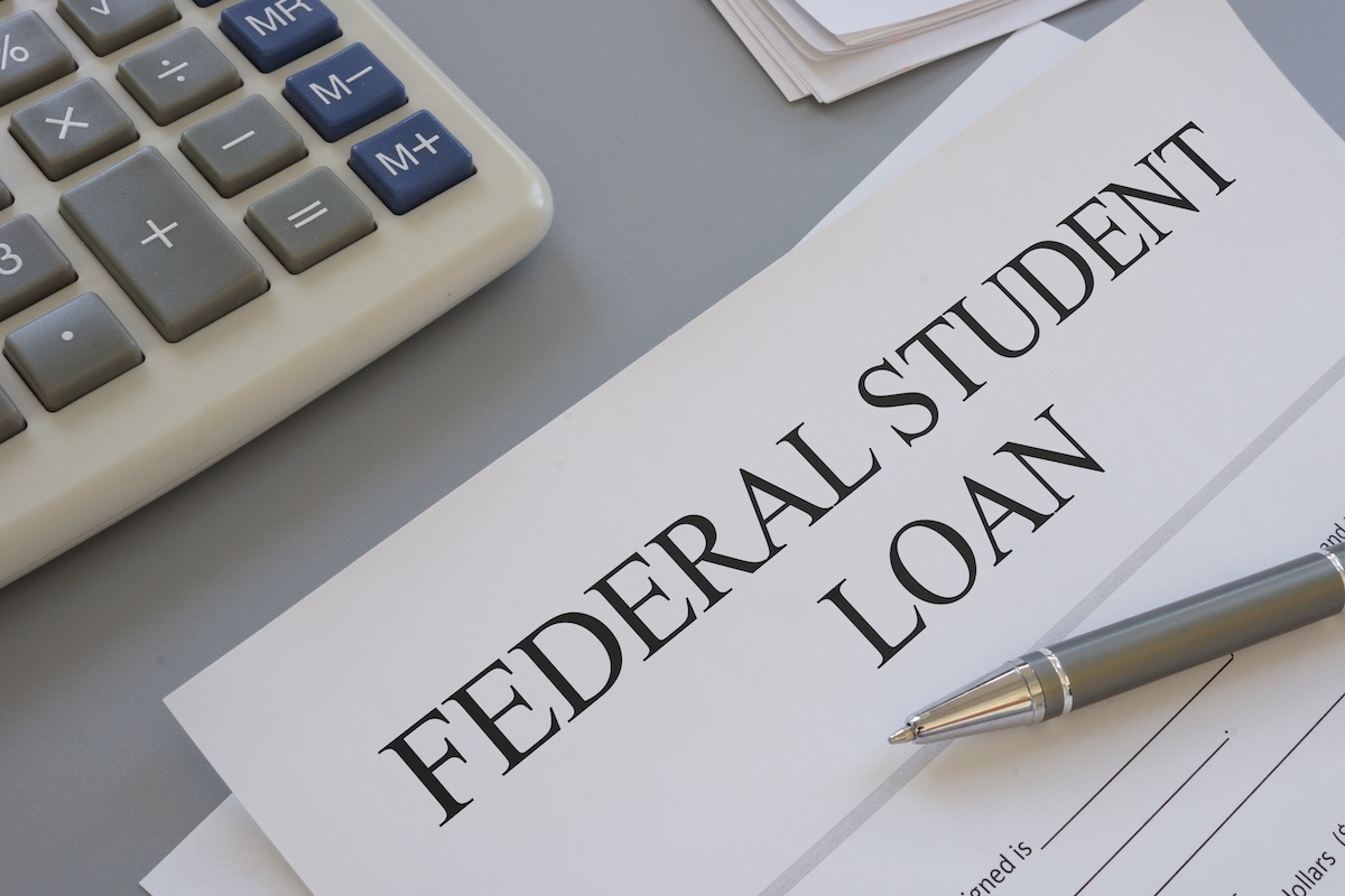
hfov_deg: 43.6
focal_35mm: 45
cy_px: 448
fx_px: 1681
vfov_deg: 29.9
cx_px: 672
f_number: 20
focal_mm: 30
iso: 200
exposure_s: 1/2.5
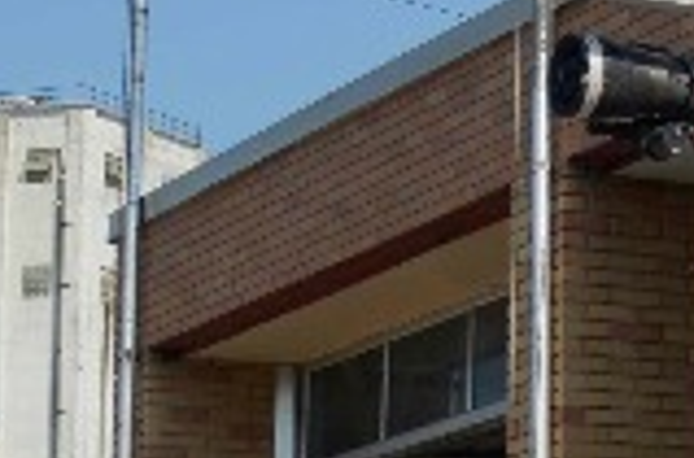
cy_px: 310
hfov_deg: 9.9
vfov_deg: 7.5
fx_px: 3479
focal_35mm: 181
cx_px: 1724
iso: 400
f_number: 5.6
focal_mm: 24
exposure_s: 1/2500
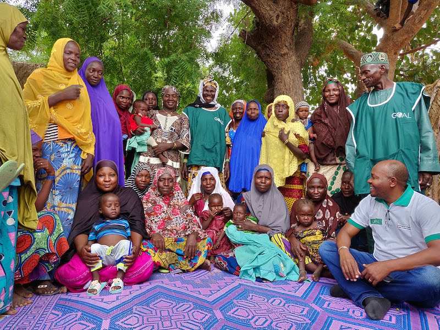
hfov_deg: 69.4
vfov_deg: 54.9
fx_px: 318
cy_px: 165
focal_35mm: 25
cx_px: 220
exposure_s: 1/100
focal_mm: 4.25
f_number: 1.7
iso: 200
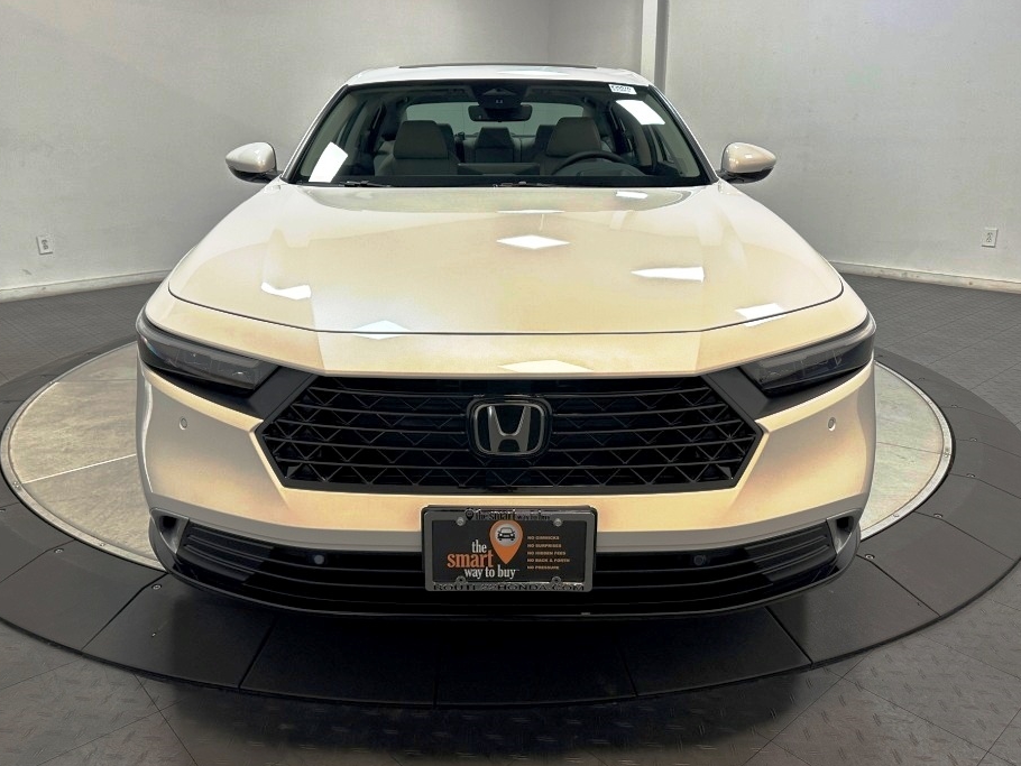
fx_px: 797
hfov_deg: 65.3
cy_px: 358
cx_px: 486
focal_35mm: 27
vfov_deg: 51.3
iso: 160
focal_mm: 6.86
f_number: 1.78
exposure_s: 1/60
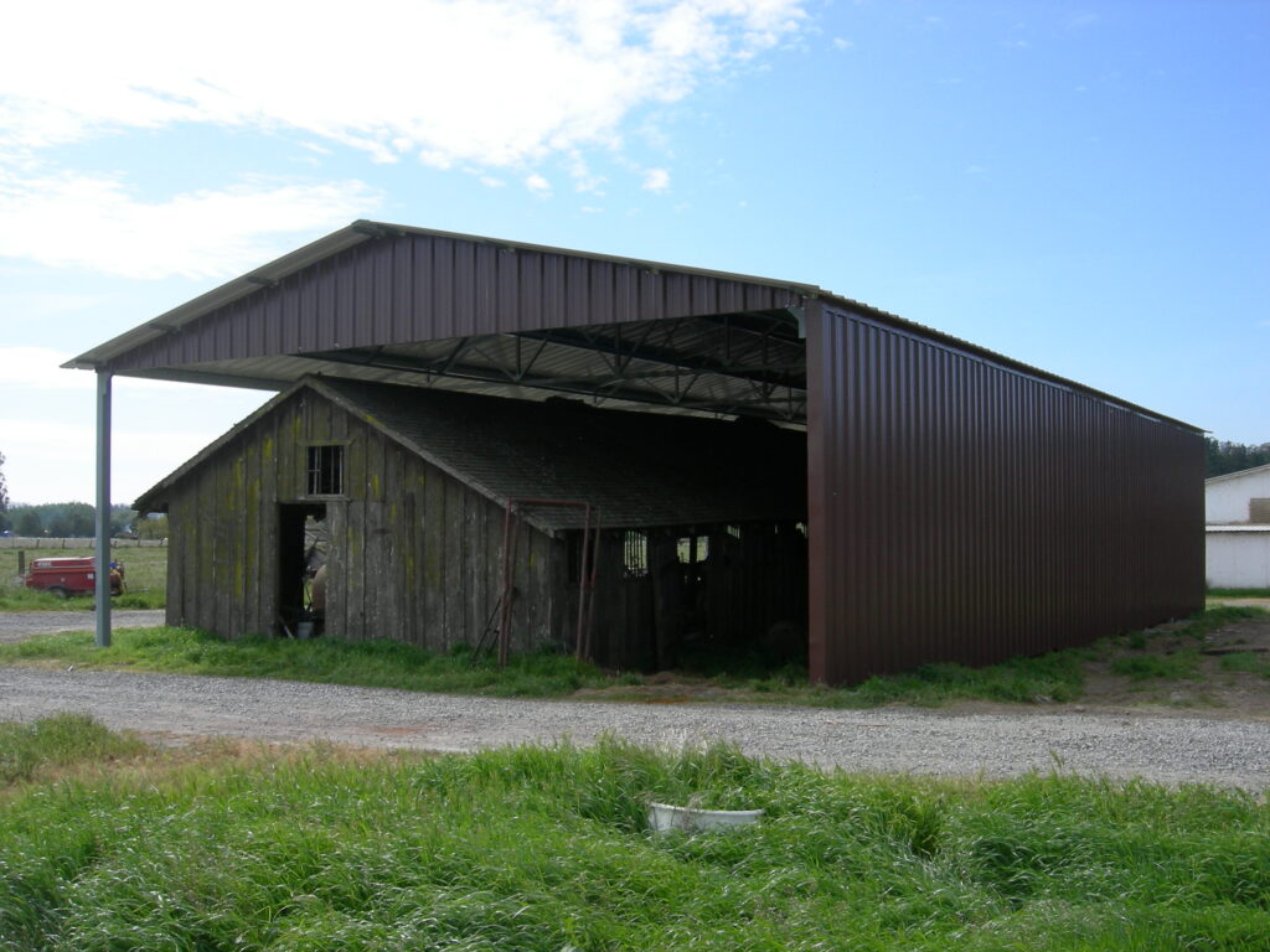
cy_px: 476
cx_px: 635
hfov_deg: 51.4
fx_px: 1321
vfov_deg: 39.7
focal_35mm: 36
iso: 64
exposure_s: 1/263
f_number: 6
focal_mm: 7.5
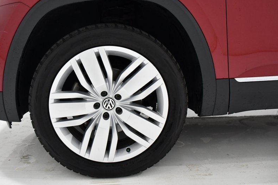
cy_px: 67
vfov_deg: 37.6
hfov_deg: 54.0
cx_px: 110
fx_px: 270
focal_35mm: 35
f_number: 3.5
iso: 1000
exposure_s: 1/125
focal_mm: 18
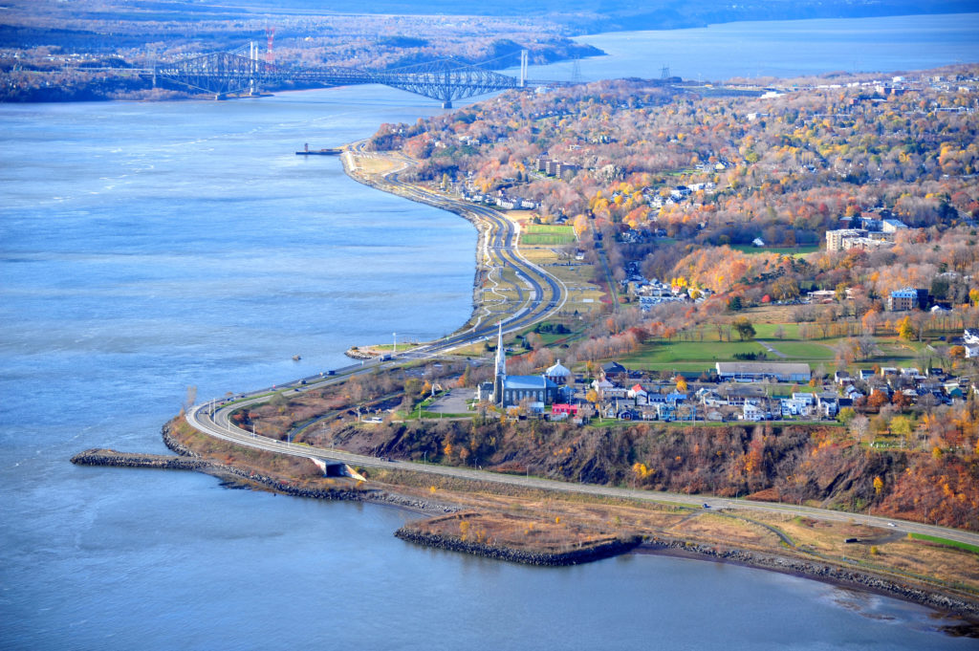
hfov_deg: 20.0
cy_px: 326
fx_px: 2772
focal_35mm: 102
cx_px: 490
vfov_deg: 13.4
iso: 200
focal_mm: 102
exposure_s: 1/500
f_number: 4.5
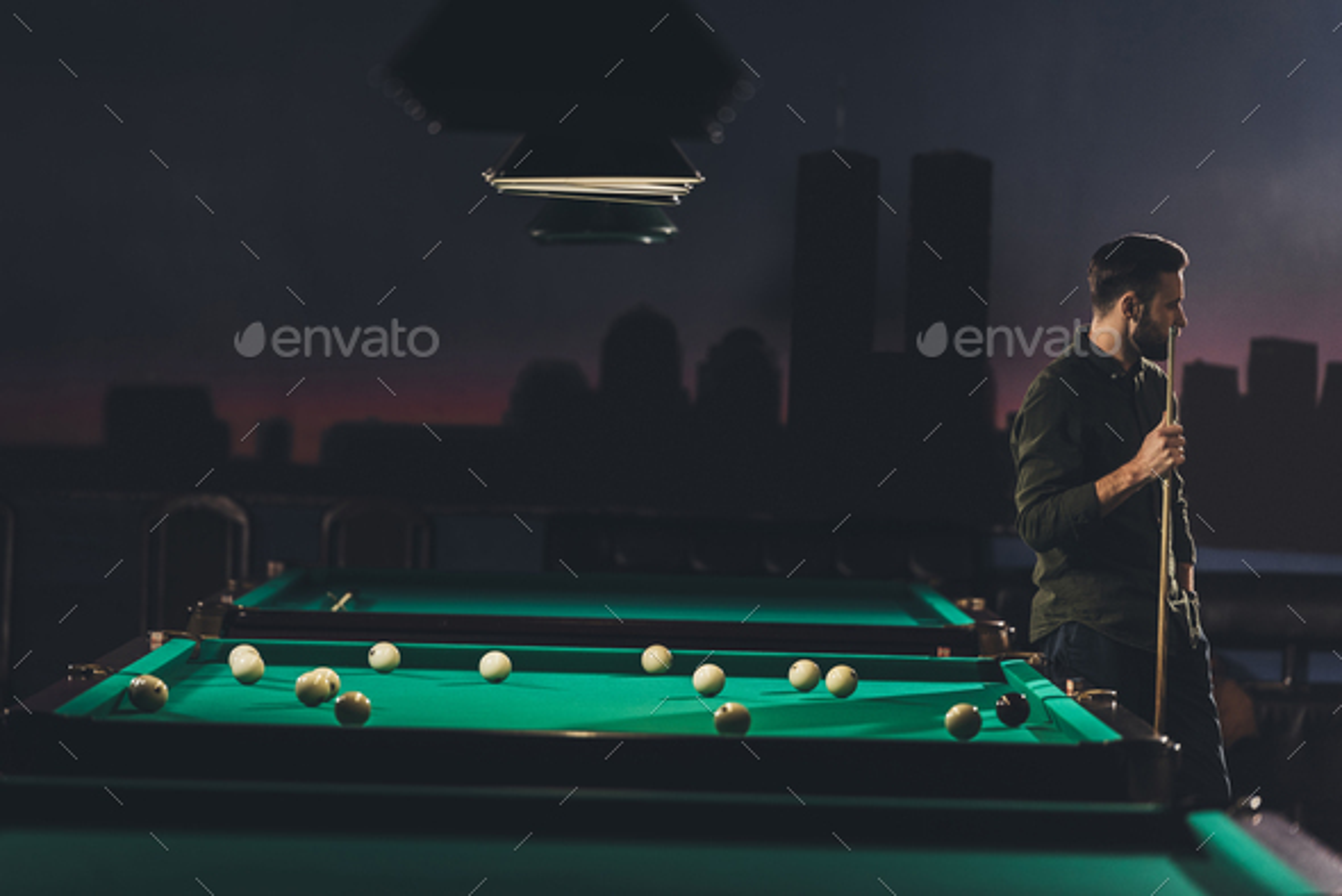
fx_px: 7272
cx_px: 671
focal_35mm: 195
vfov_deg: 7.1
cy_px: 448
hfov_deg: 10.5
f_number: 3.2
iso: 500
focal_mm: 195
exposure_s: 1/125
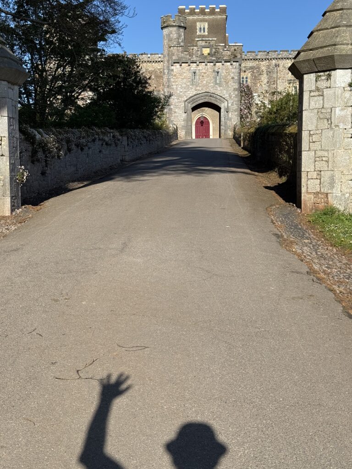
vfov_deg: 39.7
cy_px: 234
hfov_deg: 30.3
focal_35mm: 48
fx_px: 651
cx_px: 176
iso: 64
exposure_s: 1/3817
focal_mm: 6.76
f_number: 1.78
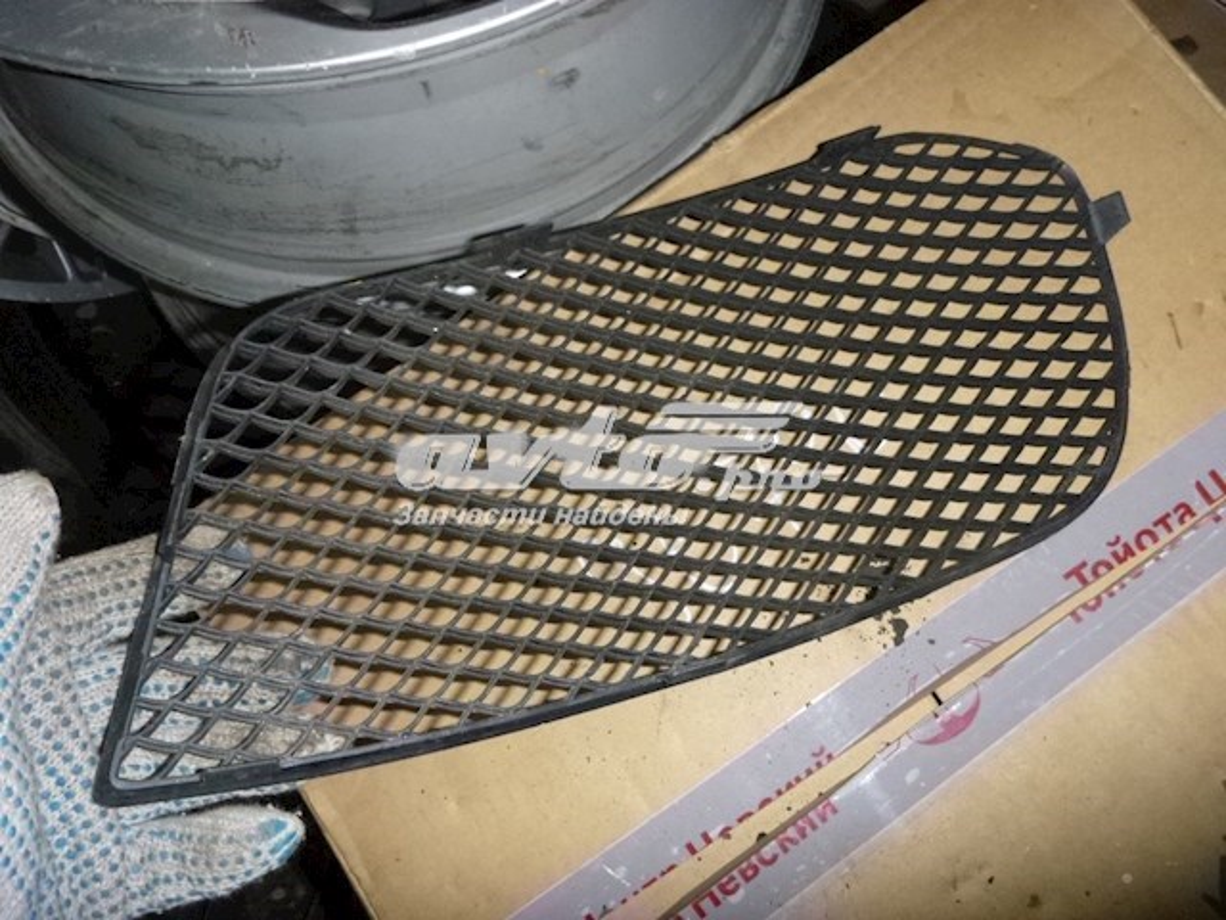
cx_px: 613
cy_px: 460
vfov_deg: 42.9
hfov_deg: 55.4
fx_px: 1169
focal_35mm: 33
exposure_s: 1/60
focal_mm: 5.9
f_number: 4.3
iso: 400
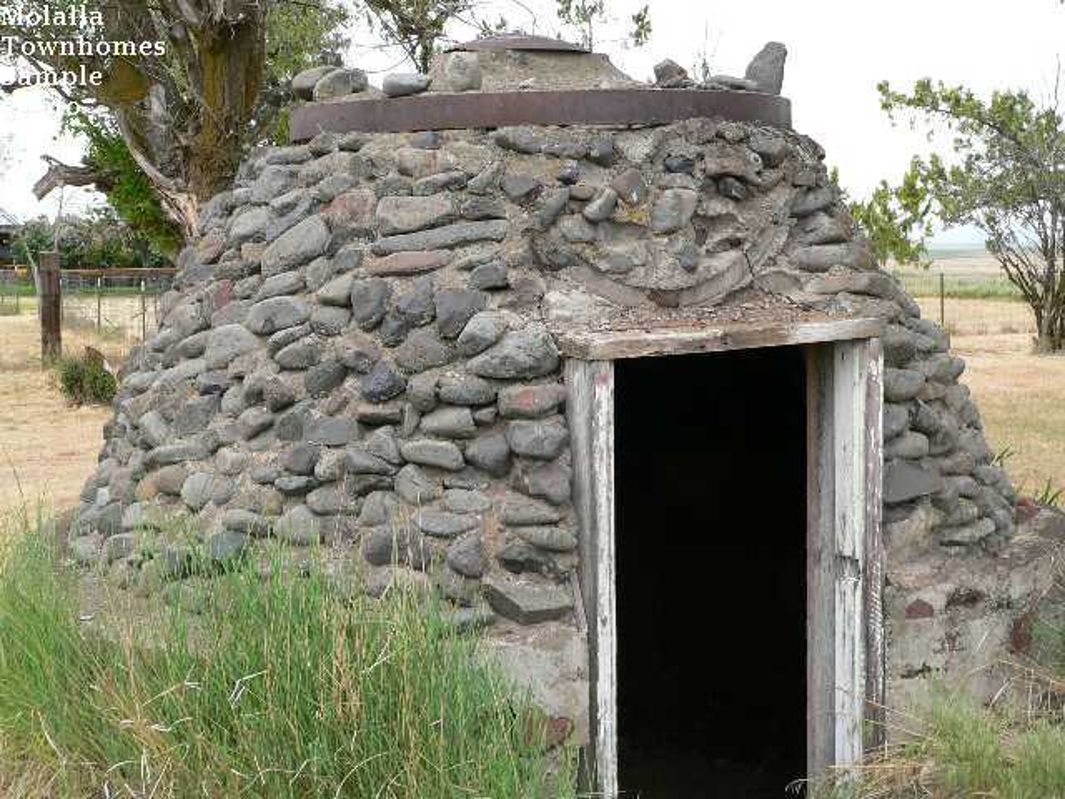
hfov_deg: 41.2
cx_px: 532
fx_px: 1415
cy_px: 400
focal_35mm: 46
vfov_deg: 31.5
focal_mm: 7.6
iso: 80
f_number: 4
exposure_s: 1/200
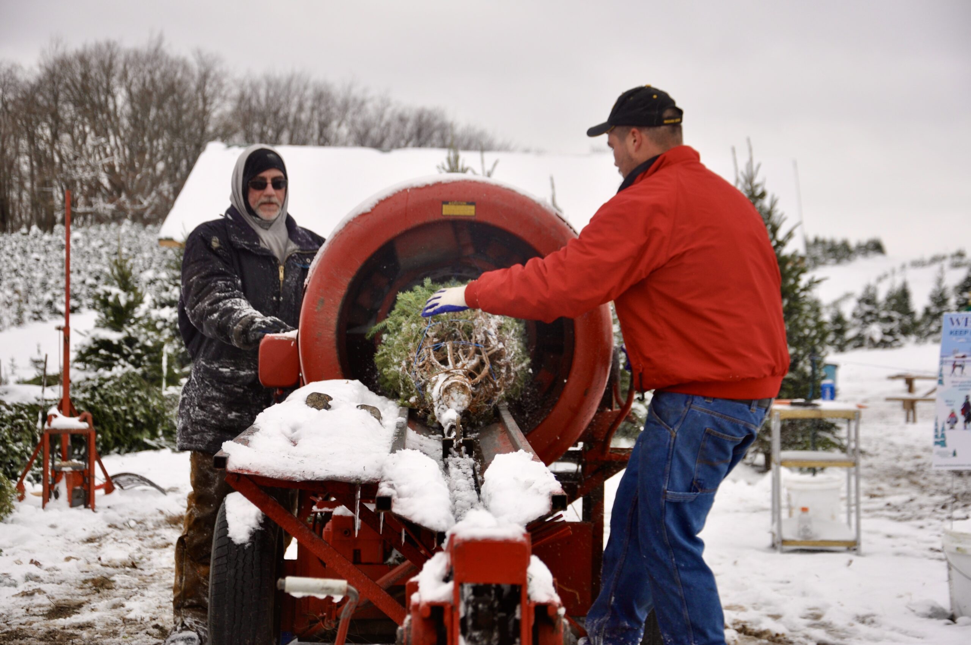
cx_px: 486
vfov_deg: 15.7
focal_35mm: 87
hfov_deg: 23.4
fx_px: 2344
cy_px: 322
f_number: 5.6
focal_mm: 58
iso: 200
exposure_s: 1/500
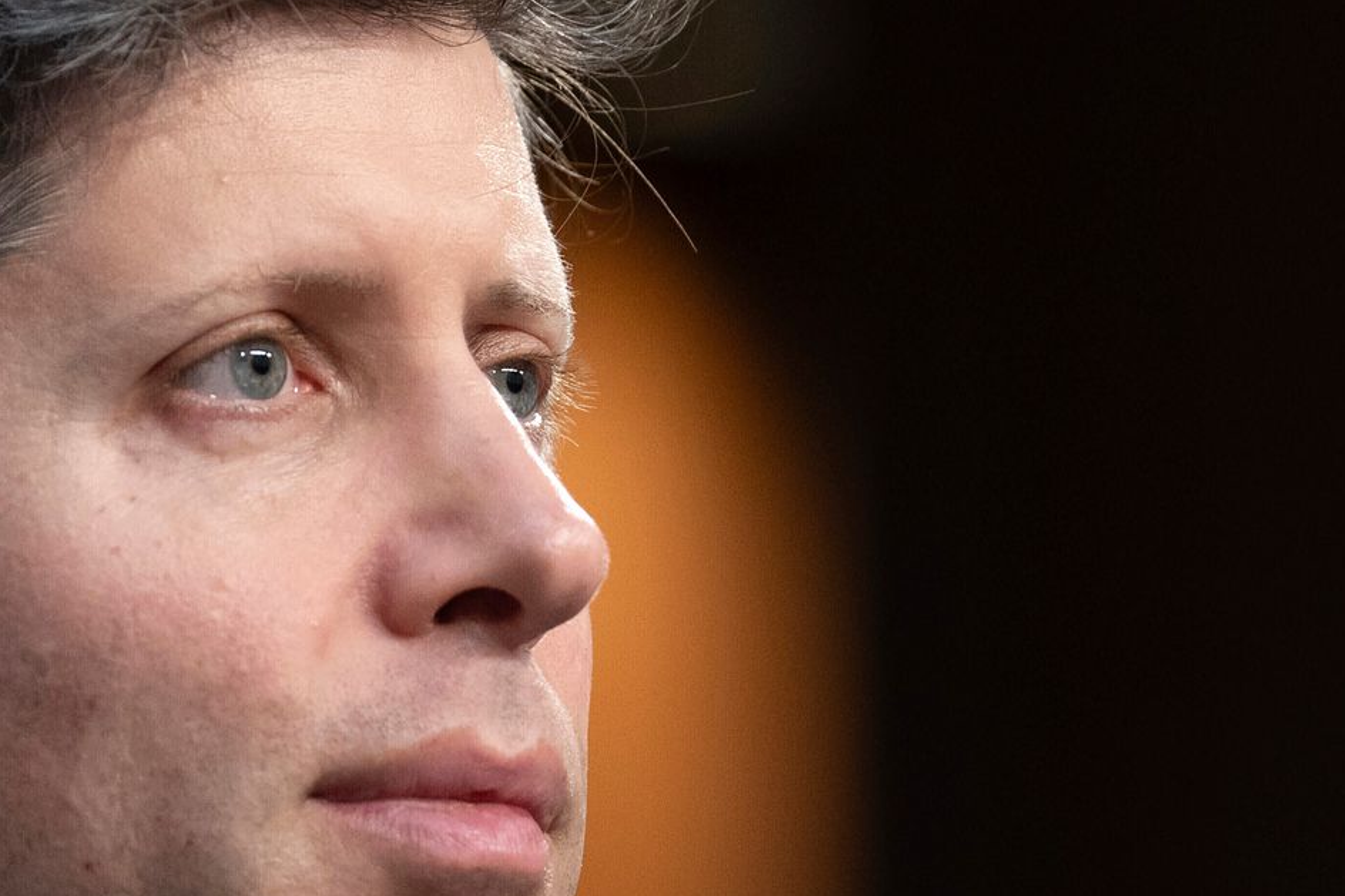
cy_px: 583
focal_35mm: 434
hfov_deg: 4.7
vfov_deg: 3.2
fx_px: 16211
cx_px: 316
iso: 2000
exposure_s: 1/320
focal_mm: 200
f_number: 3.2
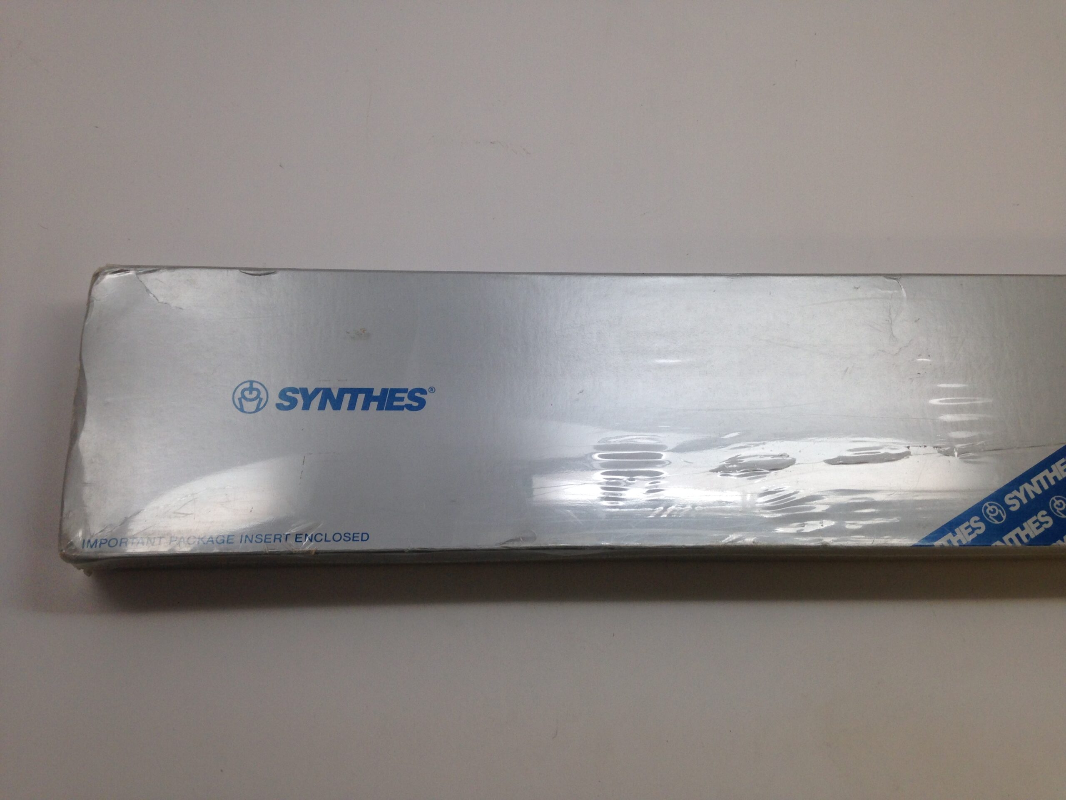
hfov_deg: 55.4
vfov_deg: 42.9
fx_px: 1016
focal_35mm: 33
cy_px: 400
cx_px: 533
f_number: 2.4
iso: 50
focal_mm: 4.12
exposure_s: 1/120
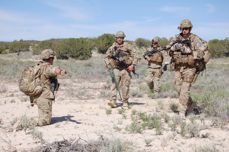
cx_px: 114
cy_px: 76
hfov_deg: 24.6
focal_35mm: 82
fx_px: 524
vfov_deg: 16.5
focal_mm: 55
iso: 200
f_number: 10
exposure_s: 1/400
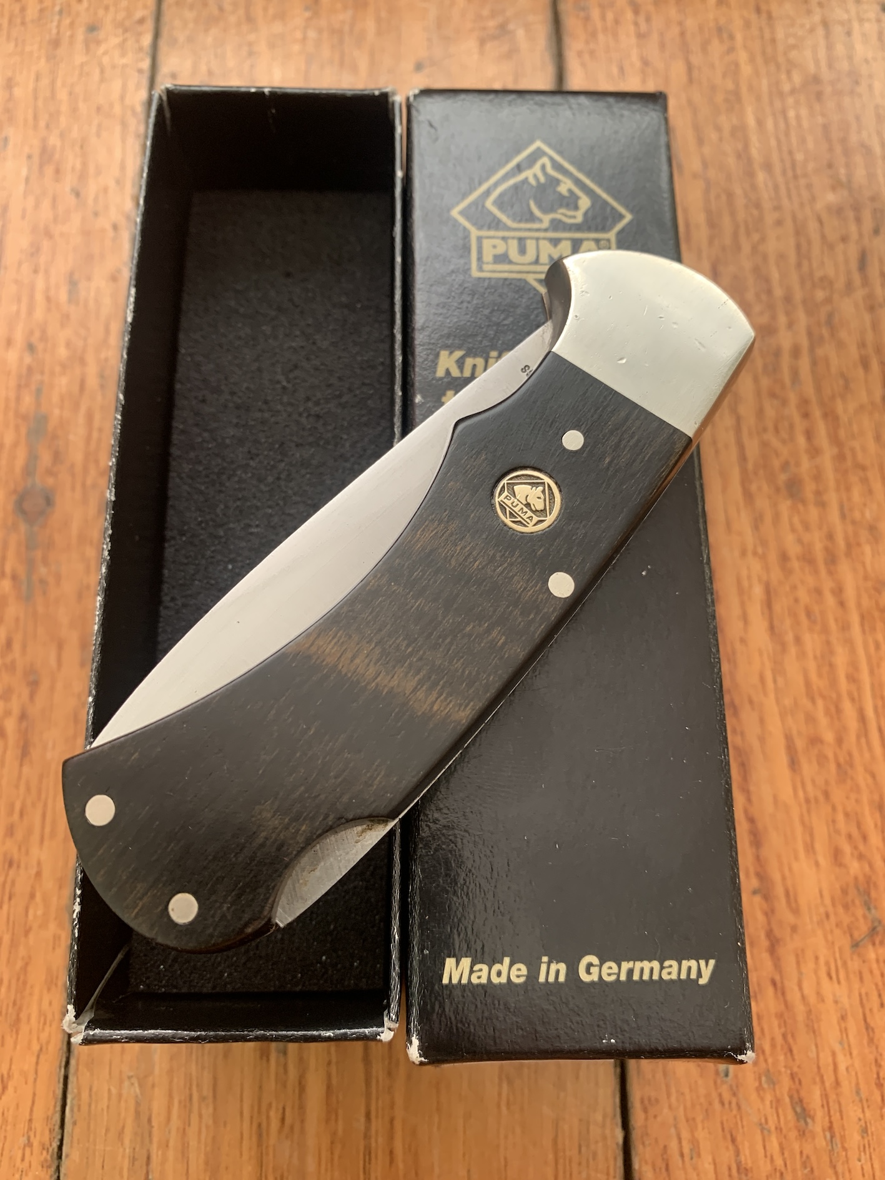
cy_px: 590
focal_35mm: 26
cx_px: 442
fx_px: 886
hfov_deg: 53.1
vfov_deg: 67.3
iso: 80
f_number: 1.8
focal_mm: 4.25
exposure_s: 1/121
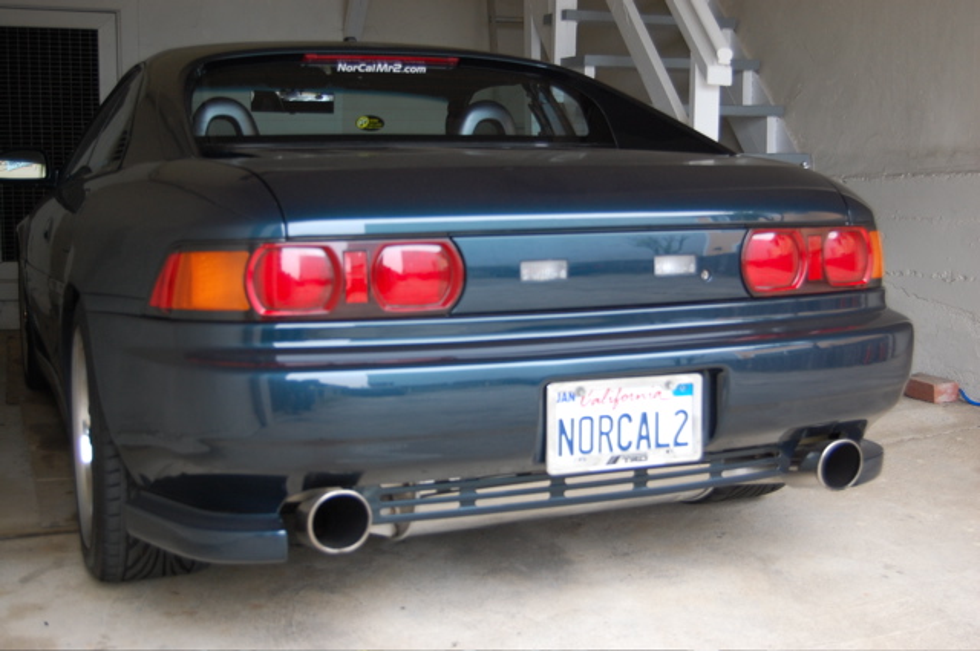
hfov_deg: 42.4
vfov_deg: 28.9
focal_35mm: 46
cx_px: 490
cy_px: 326
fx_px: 1264
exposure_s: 1/60
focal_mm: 31
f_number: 4.5
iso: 400
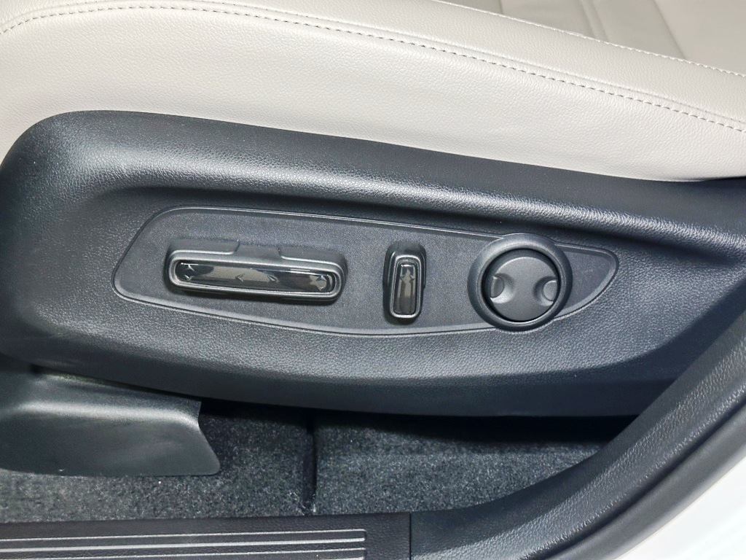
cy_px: 280
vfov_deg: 30.3
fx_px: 1034
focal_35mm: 48
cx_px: 373
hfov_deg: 39.7
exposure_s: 1/40
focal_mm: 6.86
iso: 400
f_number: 1.78
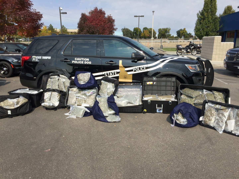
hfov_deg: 61.7
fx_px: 200
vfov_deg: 48.2
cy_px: 90
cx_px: 120
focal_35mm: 29
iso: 32
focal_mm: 4.15
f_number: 2.2
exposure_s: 1/2198
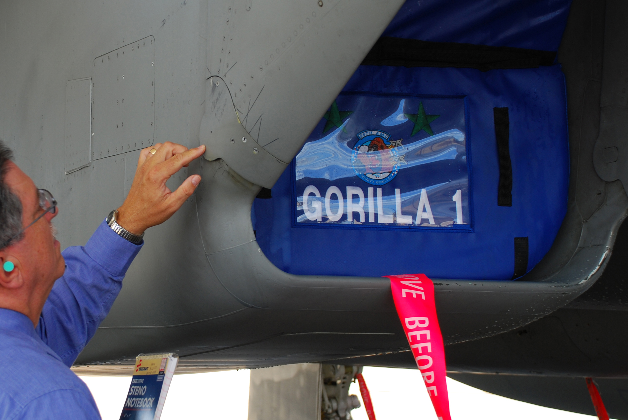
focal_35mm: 92
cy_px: 220
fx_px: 1607
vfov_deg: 14.9
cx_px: 174
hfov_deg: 22.0
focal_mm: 40
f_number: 5
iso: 100
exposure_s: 1/100
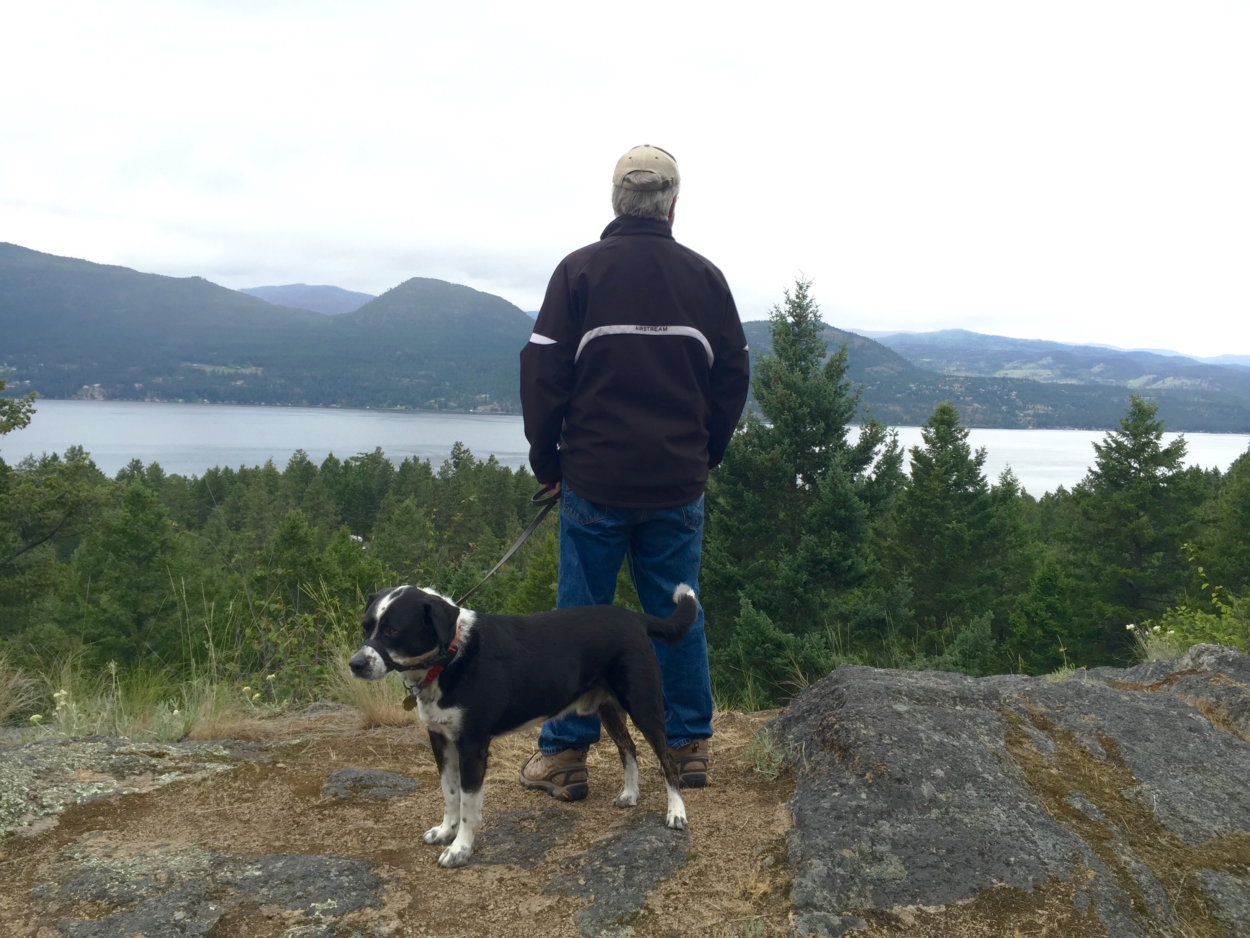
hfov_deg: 61.7
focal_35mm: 29
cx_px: 625
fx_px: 1047
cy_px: 469
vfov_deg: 48.2
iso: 32
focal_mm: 4.15
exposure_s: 1/154
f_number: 2.2
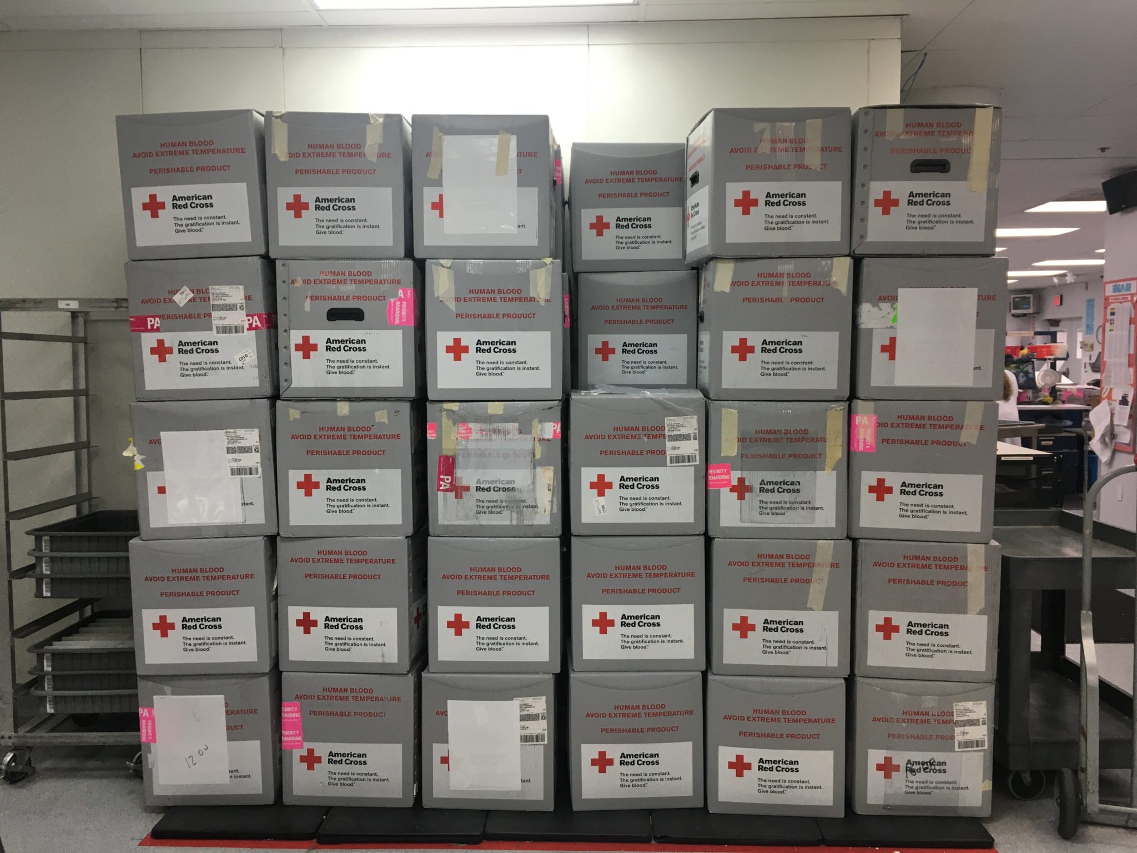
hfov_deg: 61.7
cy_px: 426
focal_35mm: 29
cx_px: 568
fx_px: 953
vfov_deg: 48.2
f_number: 2.2
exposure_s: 1/30
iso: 32
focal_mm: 4.15
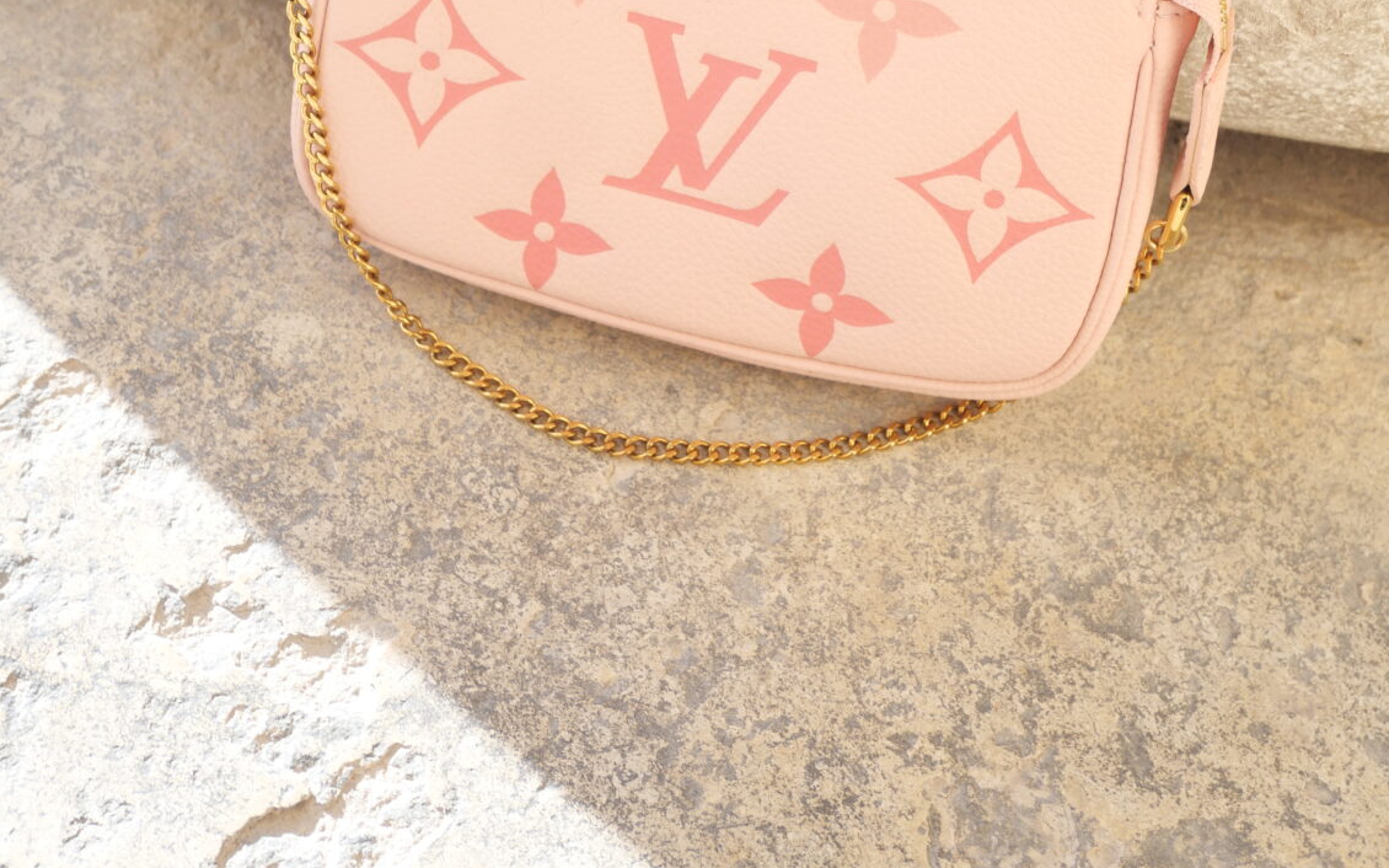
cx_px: 707
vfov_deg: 25.0
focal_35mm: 49
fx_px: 1855
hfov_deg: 41.1
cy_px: -16
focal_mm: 17
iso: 200
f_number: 5
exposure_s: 1/125
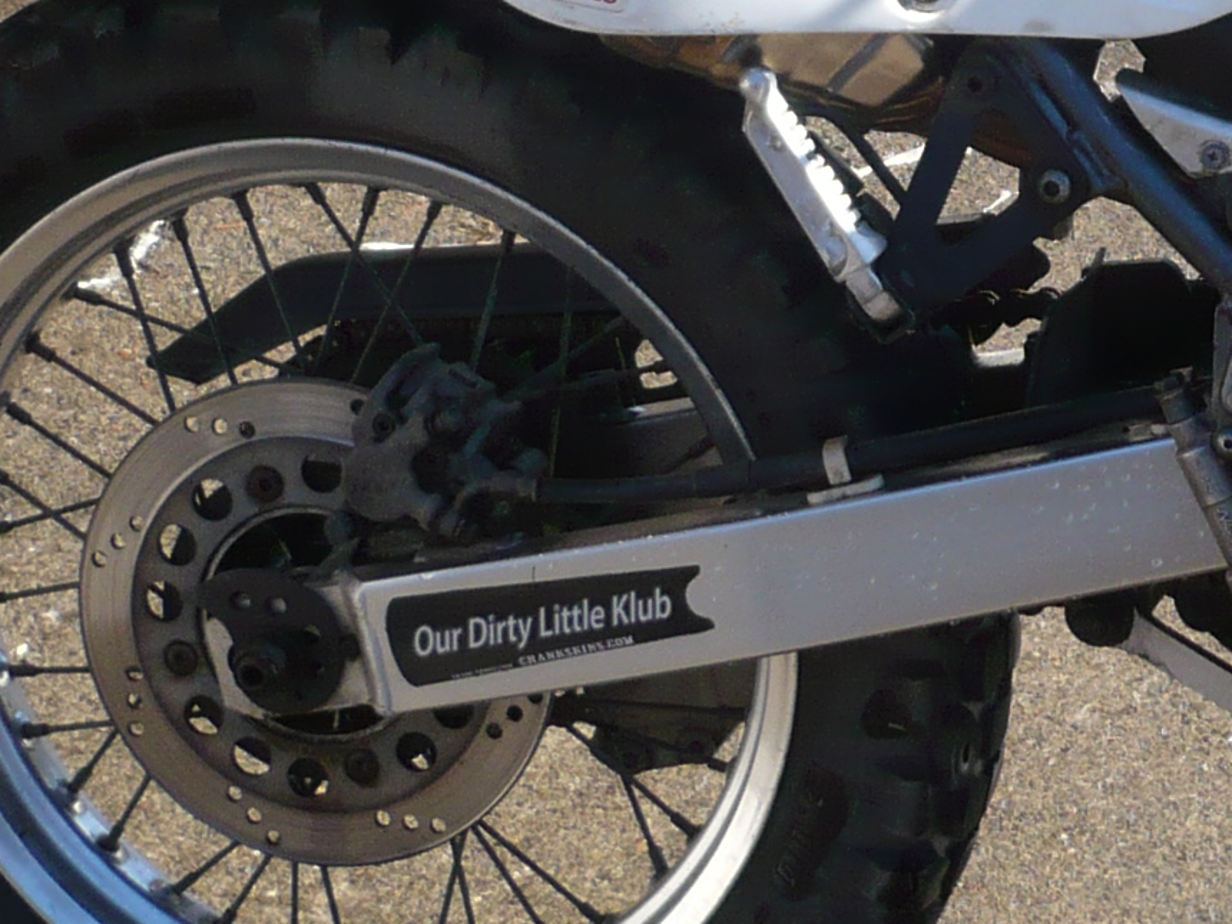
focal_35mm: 125
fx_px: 4449
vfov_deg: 11.7
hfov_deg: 15.4
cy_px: -44
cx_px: 1349
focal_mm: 5.8
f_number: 2.8
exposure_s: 1/640
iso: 100
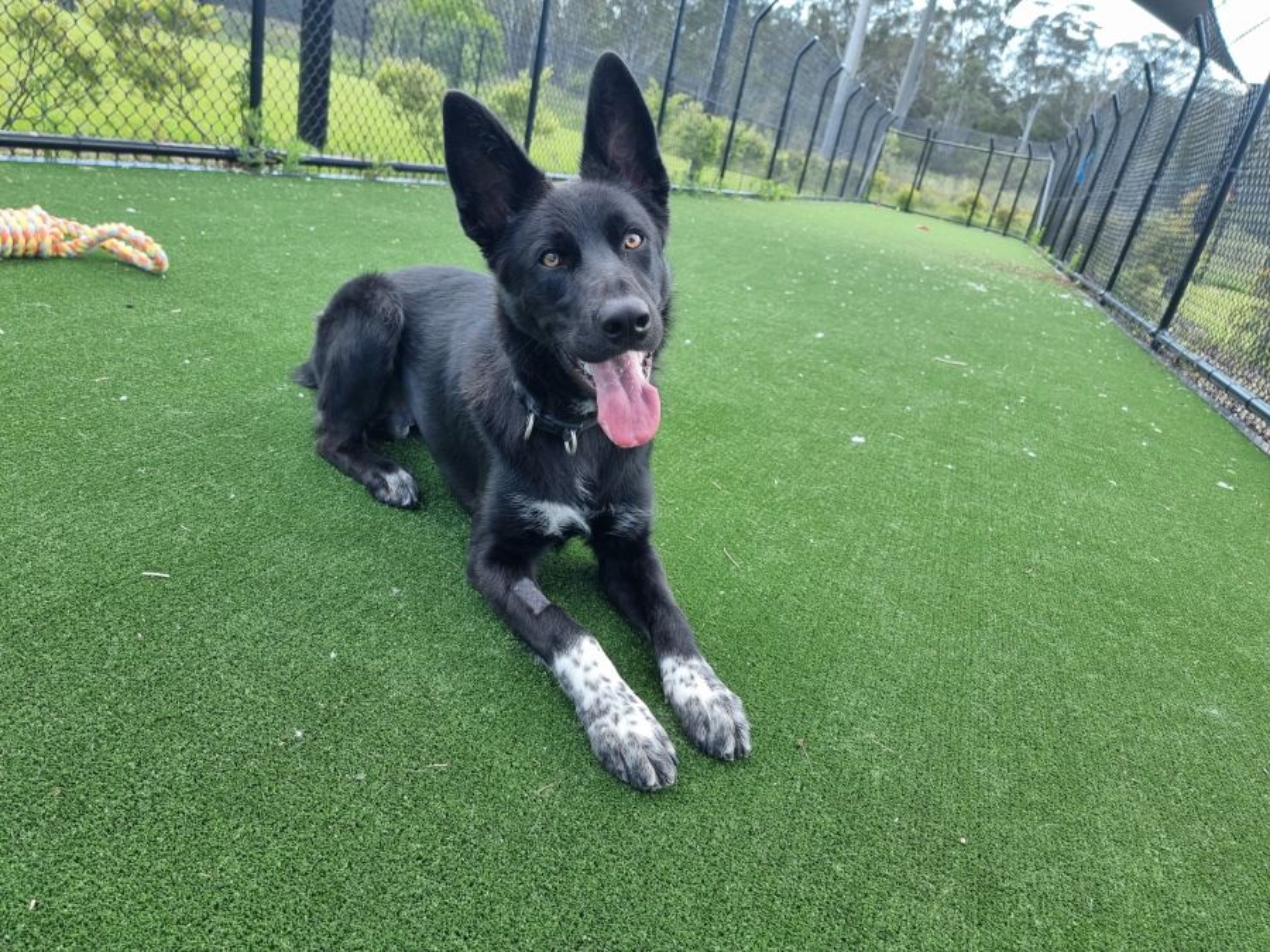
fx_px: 881
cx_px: 635
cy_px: 476
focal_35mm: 24
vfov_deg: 56.8
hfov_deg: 71.6
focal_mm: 6.7
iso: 50
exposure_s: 1/163
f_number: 1.8
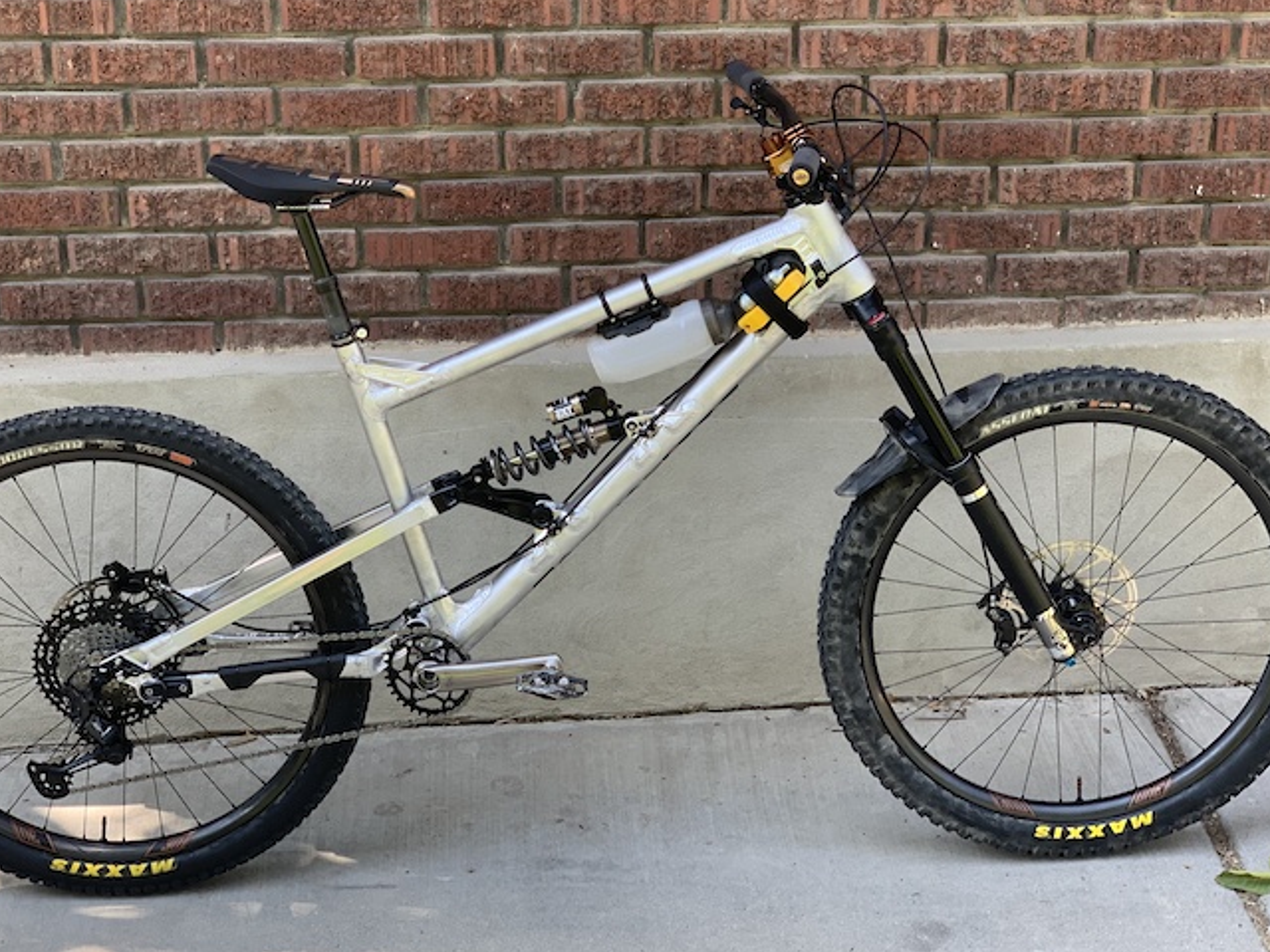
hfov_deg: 29.8
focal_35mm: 65
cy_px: 456
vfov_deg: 22.6
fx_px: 2385
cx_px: 643
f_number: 2.4
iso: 32
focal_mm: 6
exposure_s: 1/122
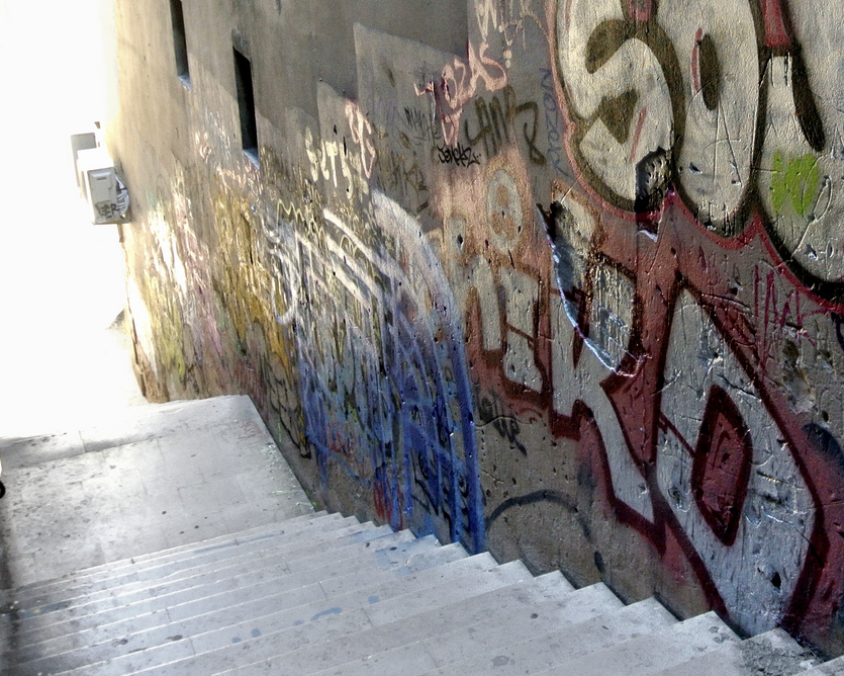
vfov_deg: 30.7
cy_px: 258
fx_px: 1224
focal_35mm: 49
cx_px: 630
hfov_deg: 37.2
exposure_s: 1/60
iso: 400
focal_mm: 10
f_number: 3.5
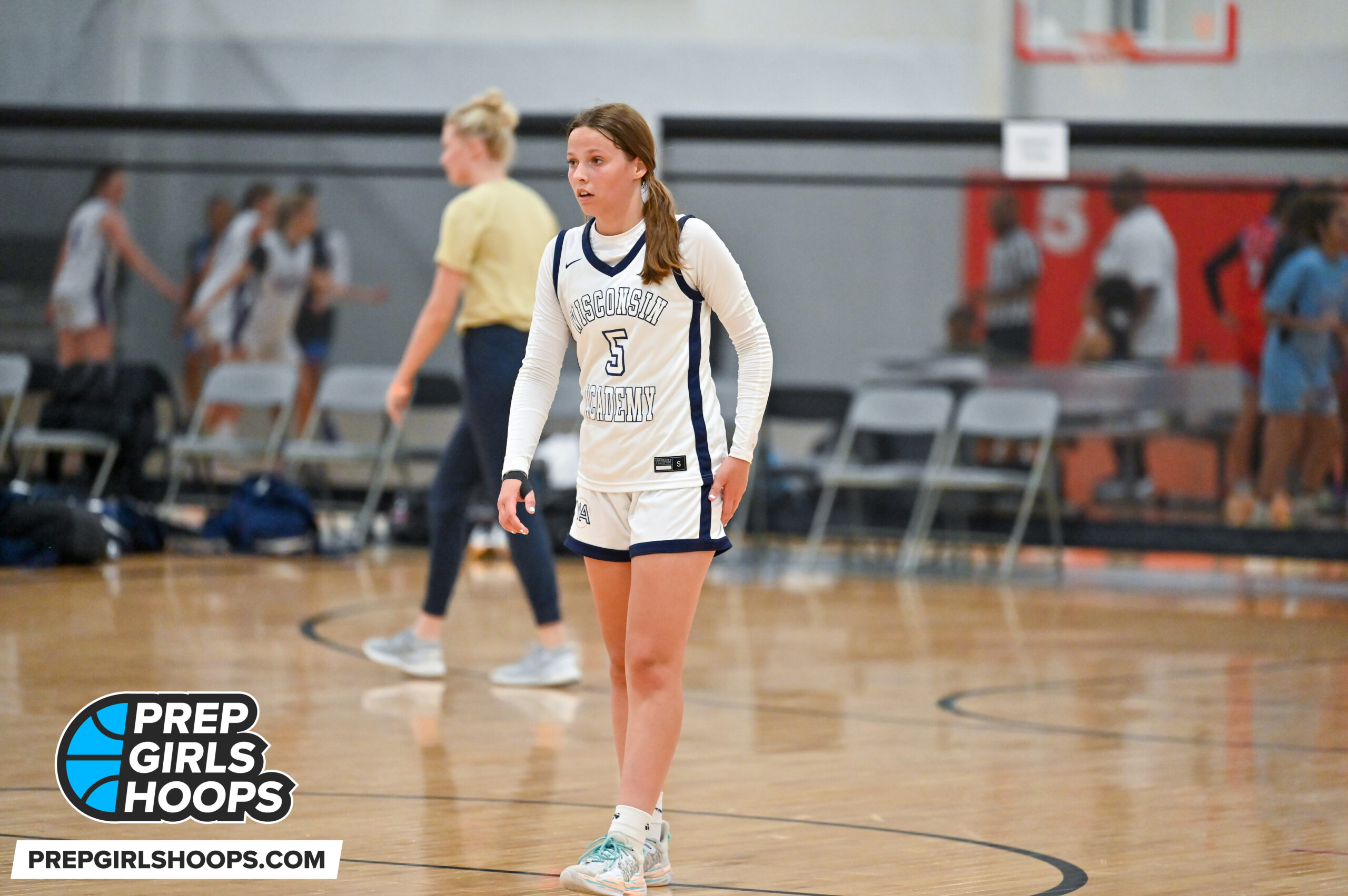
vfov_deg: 6.9
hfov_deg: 10.3
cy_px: 448
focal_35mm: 200
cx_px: 674
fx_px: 7483
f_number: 2.8
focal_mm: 200
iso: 4000
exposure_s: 1/1250
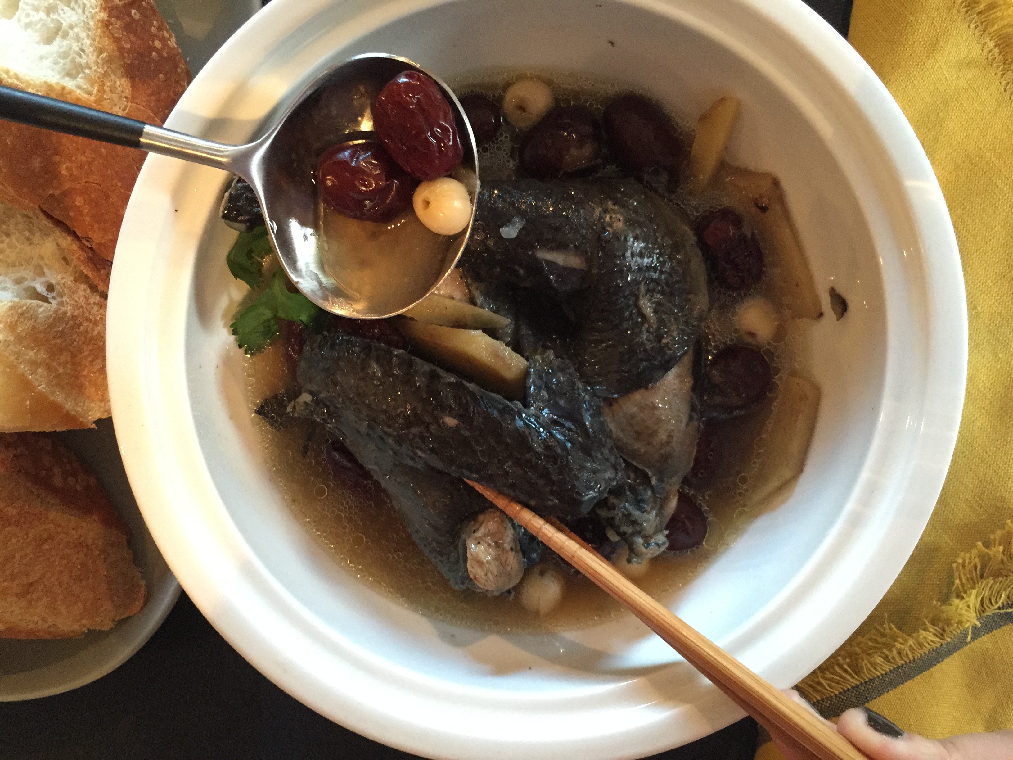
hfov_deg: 61.7
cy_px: 380
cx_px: 506
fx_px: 849
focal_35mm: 29
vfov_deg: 48.2
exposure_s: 1/15
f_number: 2.2
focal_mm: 4.15
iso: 400
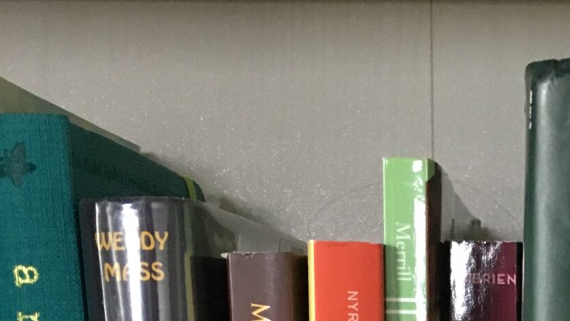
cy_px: 624
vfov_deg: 11.3
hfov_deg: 20.9
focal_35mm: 98
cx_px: 605
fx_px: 1481
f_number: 2.2
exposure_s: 1/24
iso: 200
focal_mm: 4.15
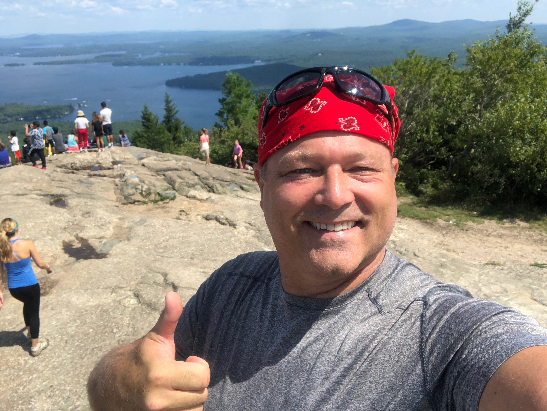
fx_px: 506
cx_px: 274
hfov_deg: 56.8
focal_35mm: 32
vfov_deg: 44.2
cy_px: 206
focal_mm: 2.87
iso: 20
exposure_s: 1/935
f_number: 2.2
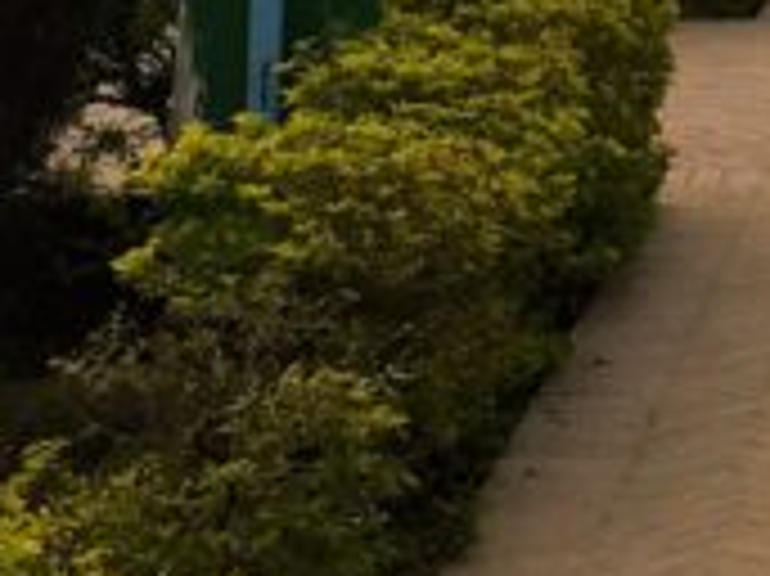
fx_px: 3868
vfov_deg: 7.8
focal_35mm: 174
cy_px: -909
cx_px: 1297
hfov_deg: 10.8
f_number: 2.2
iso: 25
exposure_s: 1/2198
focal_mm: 4.15
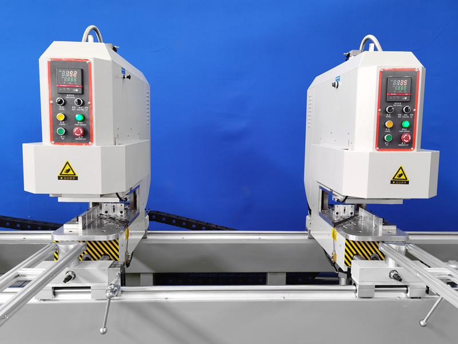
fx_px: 357
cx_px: 229
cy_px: 172
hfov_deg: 65.3
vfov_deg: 51.4
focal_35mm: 27
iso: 160
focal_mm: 6.71
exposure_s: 1/100
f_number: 1.9
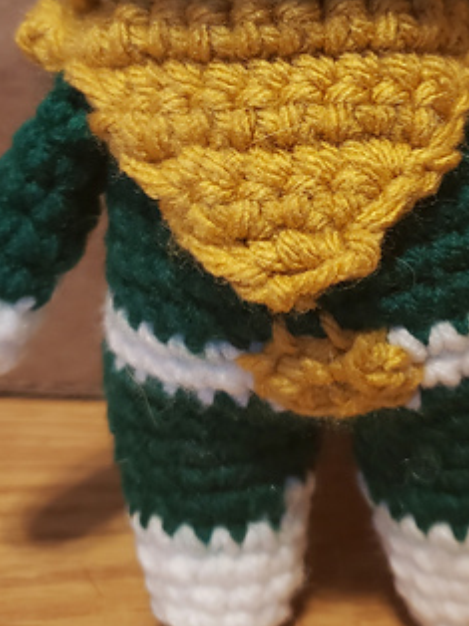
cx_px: 313
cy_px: 167
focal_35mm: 53
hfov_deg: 27.3
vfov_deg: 35.5
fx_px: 959
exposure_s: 1/10
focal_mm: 4.3
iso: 250
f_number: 1.5
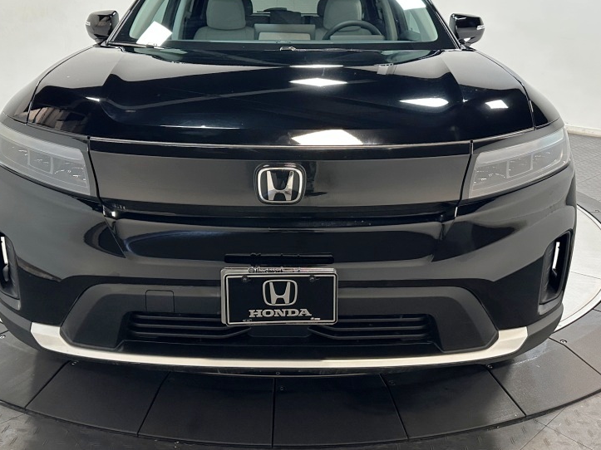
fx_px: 590
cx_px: 281
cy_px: 179
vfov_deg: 41.6
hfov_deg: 53.9
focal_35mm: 34
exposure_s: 1/60
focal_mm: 6.86
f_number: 1.78
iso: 400
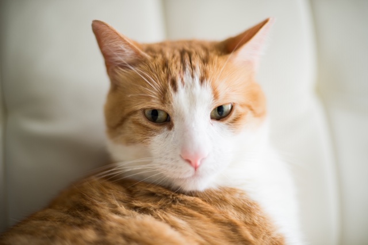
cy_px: 122
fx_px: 511
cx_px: 184
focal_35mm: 50
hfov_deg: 39.6
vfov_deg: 27.0
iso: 100
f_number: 1.4
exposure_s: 1/60
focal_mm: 50
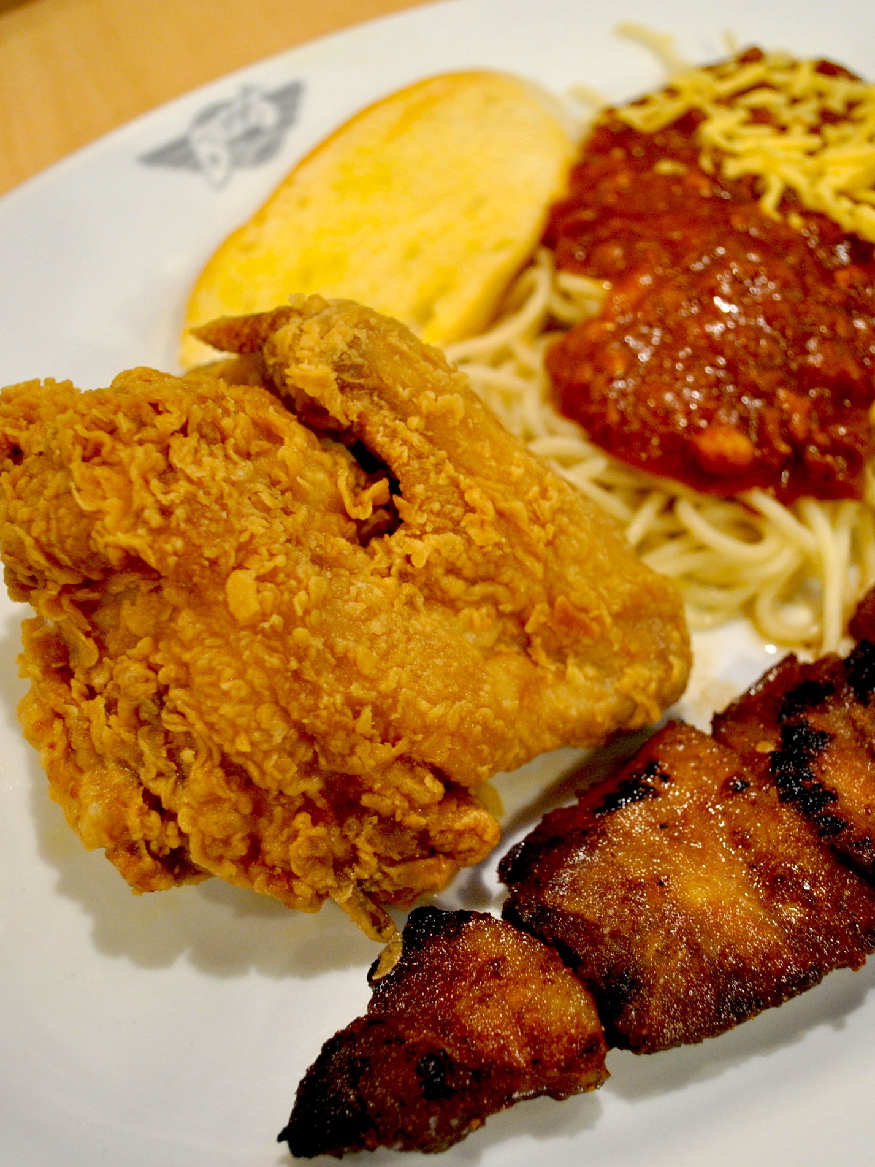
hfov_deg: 32.8
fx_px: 1483
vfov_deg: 42.9
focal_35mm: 44
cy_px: 576
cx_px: 497
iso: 400
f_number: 3.8
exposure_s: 1/30
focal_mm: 20
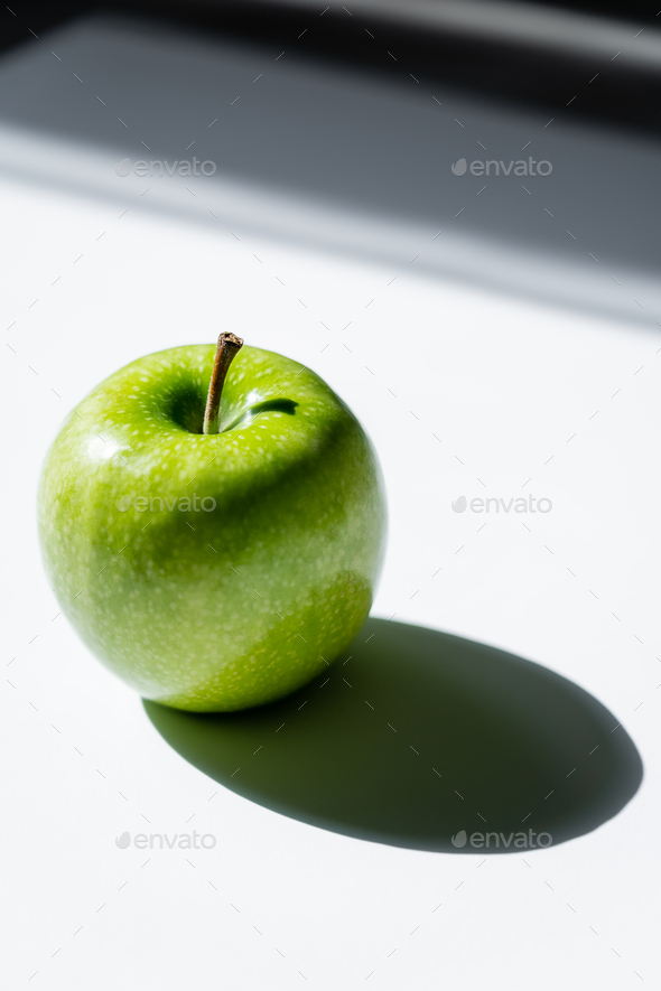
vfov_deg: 23.6
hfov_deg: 15.9
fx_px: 2368
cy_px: 496
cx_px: 330
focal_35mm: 86
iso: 100
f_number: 4.5
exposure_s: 1/800
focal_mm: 86
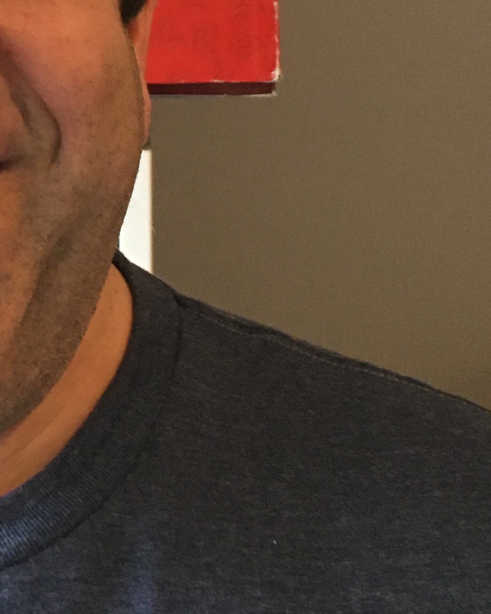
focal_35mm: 107
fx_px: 1944
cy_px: -29
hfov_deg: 13.9
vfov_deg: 17.4
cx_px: -131
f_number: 2.2
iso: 125
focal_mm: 4.15
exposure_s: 1/30
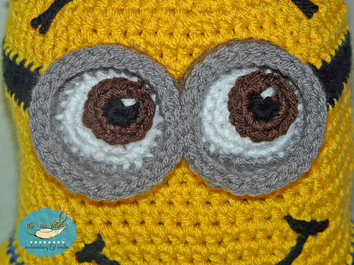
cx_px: 177
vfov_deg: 8.1
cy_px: 132
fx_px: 1871
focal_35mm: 183
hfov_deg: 10.8
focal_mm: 30
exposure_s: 1/60
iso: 100
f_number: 3.6
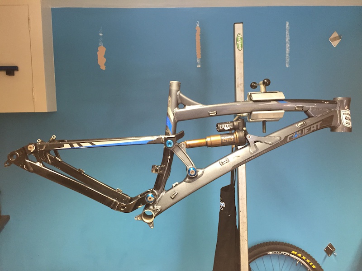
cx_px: 181
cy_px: 136
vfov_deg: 48.2
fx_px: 303
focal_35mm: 29
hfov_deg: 61.7
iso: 125
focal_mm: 4.15
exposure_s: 1/30
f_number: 2.2
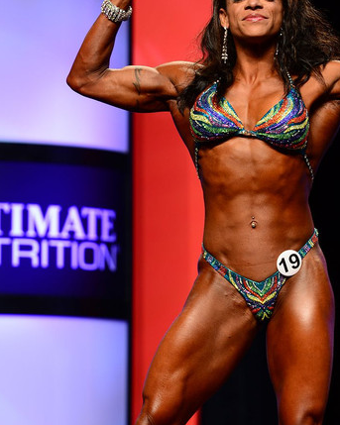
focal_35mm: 315
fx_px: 3964
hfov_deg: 4.9
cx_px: 238
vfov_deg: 6.1
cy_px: 291
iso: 500
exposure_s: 1/200
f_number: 3.2
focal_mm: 180
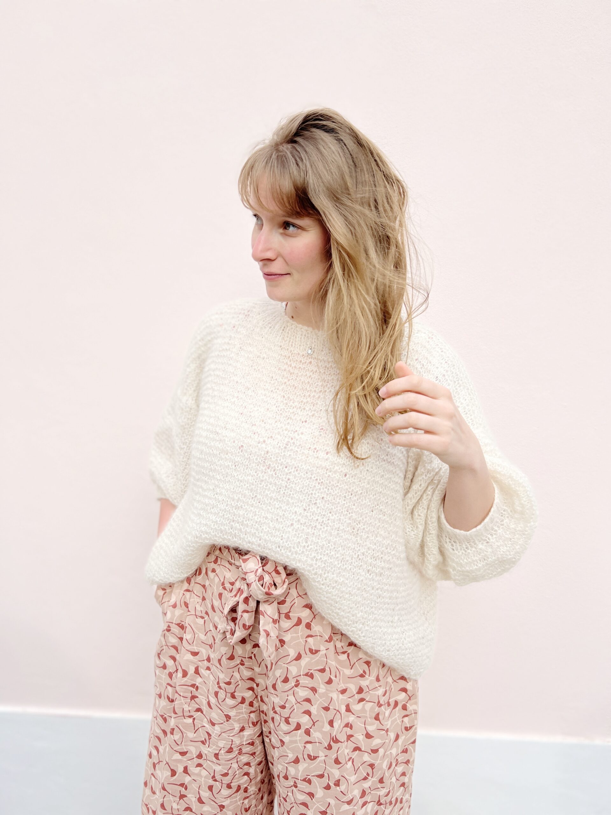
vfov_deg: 67.3
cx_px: 306
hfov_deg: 53.1
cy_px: 408
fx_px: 612
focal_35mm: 26
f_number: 1.5
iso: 50
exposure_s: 1/1183
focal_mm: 5.7
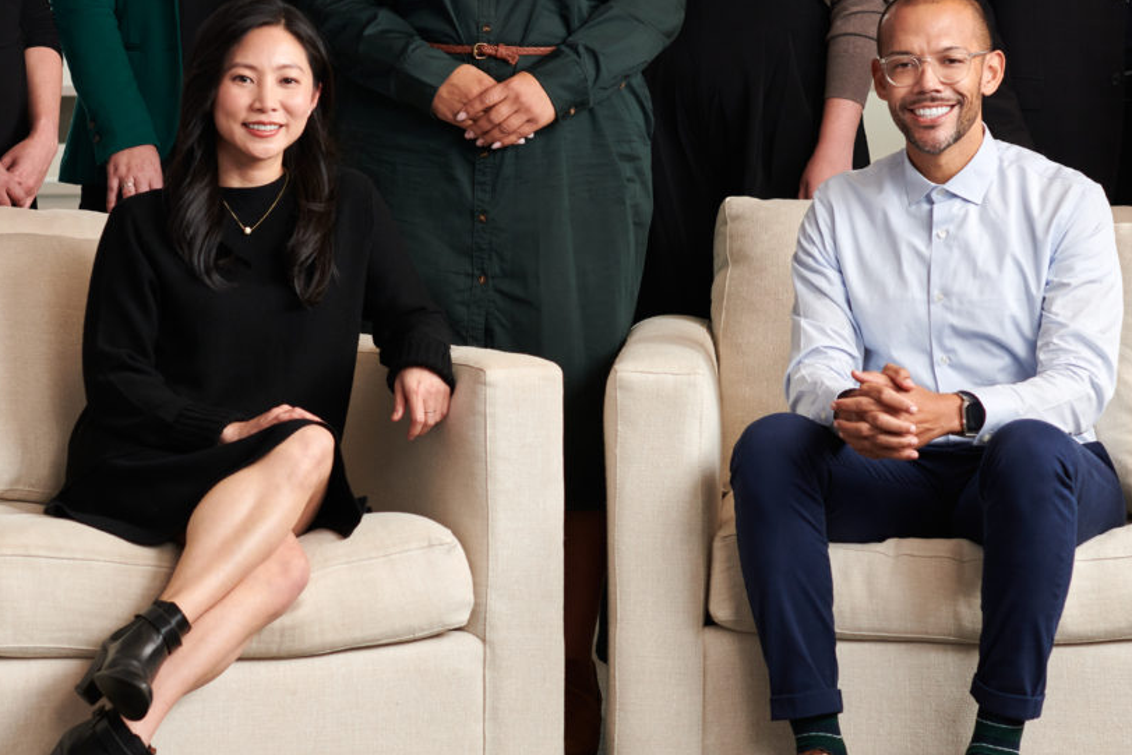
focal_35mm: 161
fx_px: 5063
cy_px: 209
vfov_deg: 8.5
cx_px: 508
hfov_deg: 12.8
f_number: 4.5
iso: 320
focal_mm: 85
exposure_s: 1/125
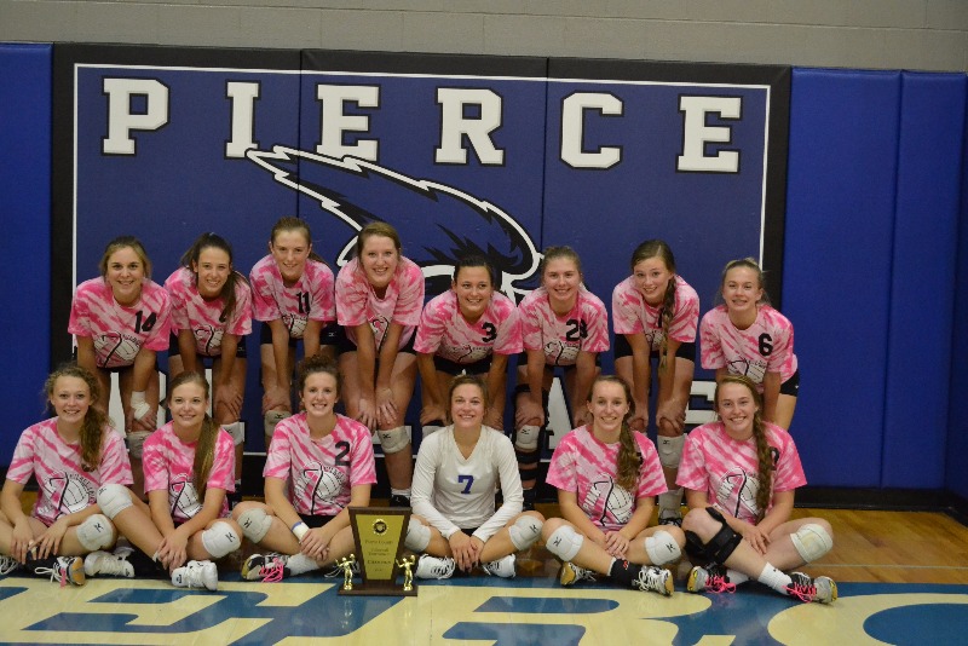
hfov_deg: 38.9
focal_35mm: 51
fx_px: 1372
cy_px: 323
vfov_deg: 26.5
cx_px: 484
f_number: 5
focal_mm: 34
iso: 3200
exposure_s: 1/100
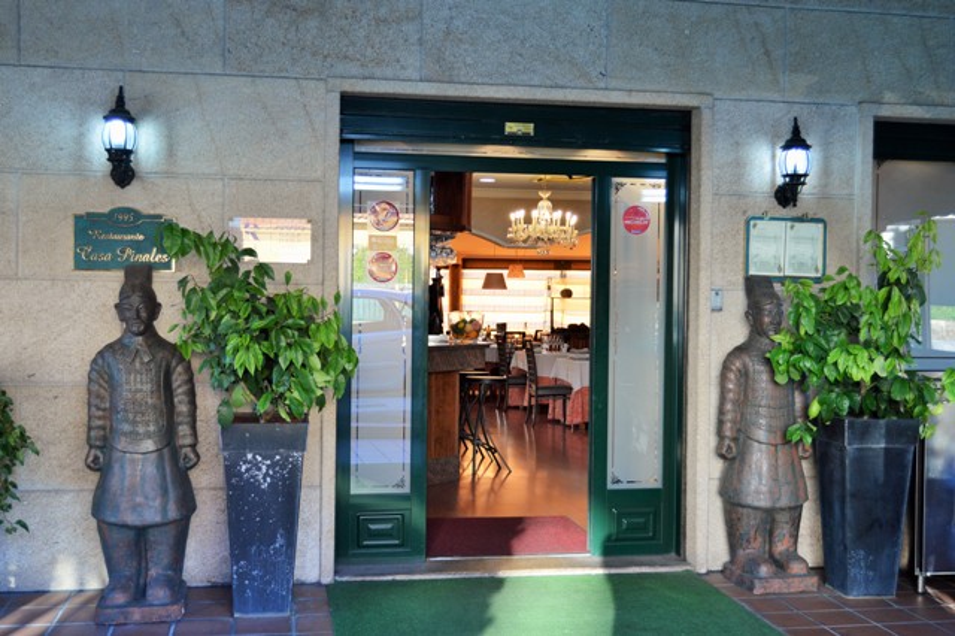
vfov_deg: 31.9
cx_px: 478
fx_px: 1114
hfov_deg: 46.4
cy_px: 318
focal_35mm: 42
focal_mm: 28
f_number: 4.2
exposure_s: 1/80
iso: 400
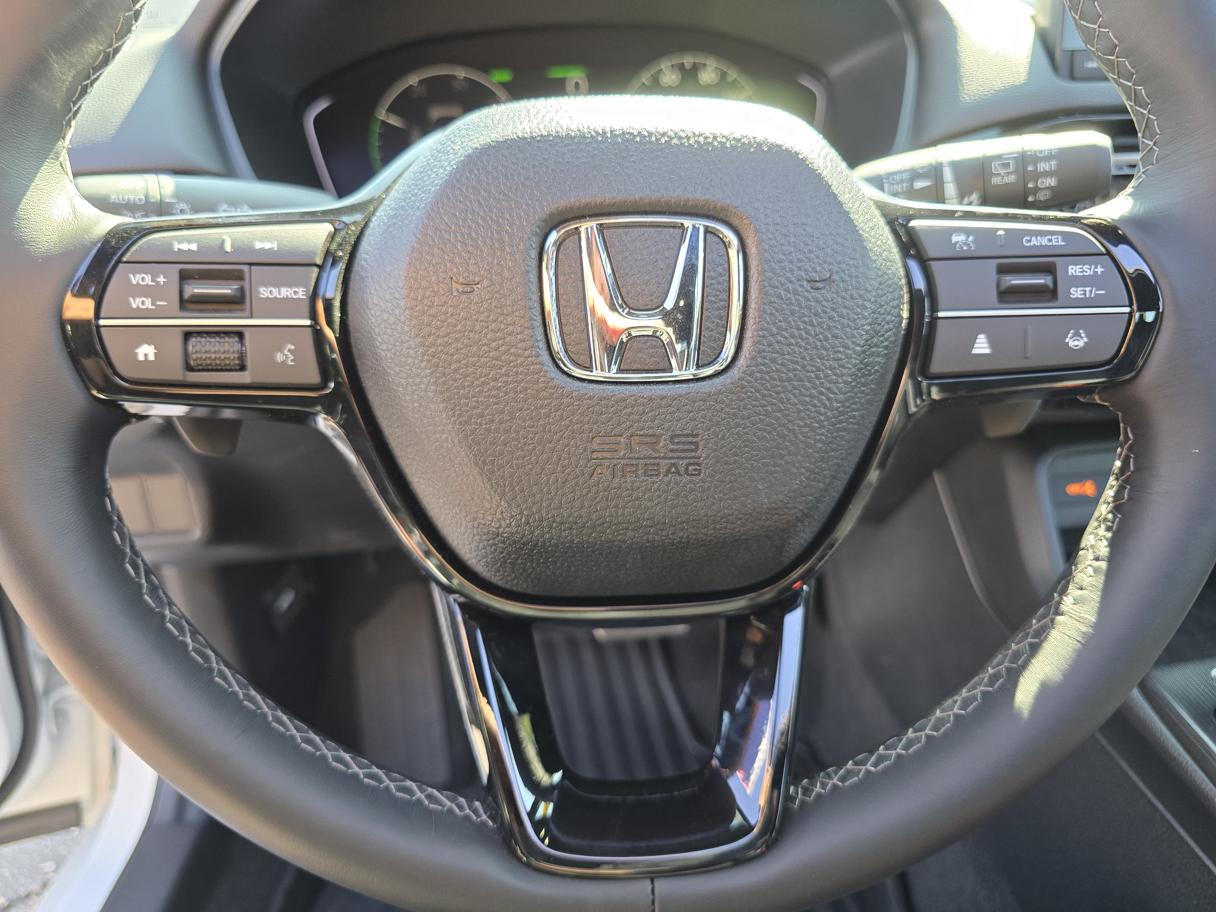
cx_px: 608
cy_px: 456
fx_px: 808
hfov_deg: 73.9
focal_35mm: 23
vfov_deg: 58.9
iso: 160
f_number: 1.7
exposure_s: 1/180
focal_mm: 6.3
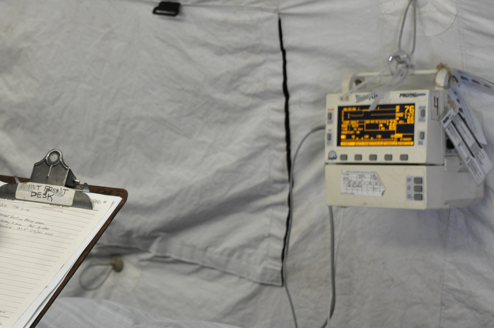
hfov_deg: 24.0
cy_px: 131
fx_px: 1137
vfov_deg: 16.4
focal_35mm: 83
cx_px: 79
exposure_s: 1/40
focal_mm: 32
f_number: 4.2
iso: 800
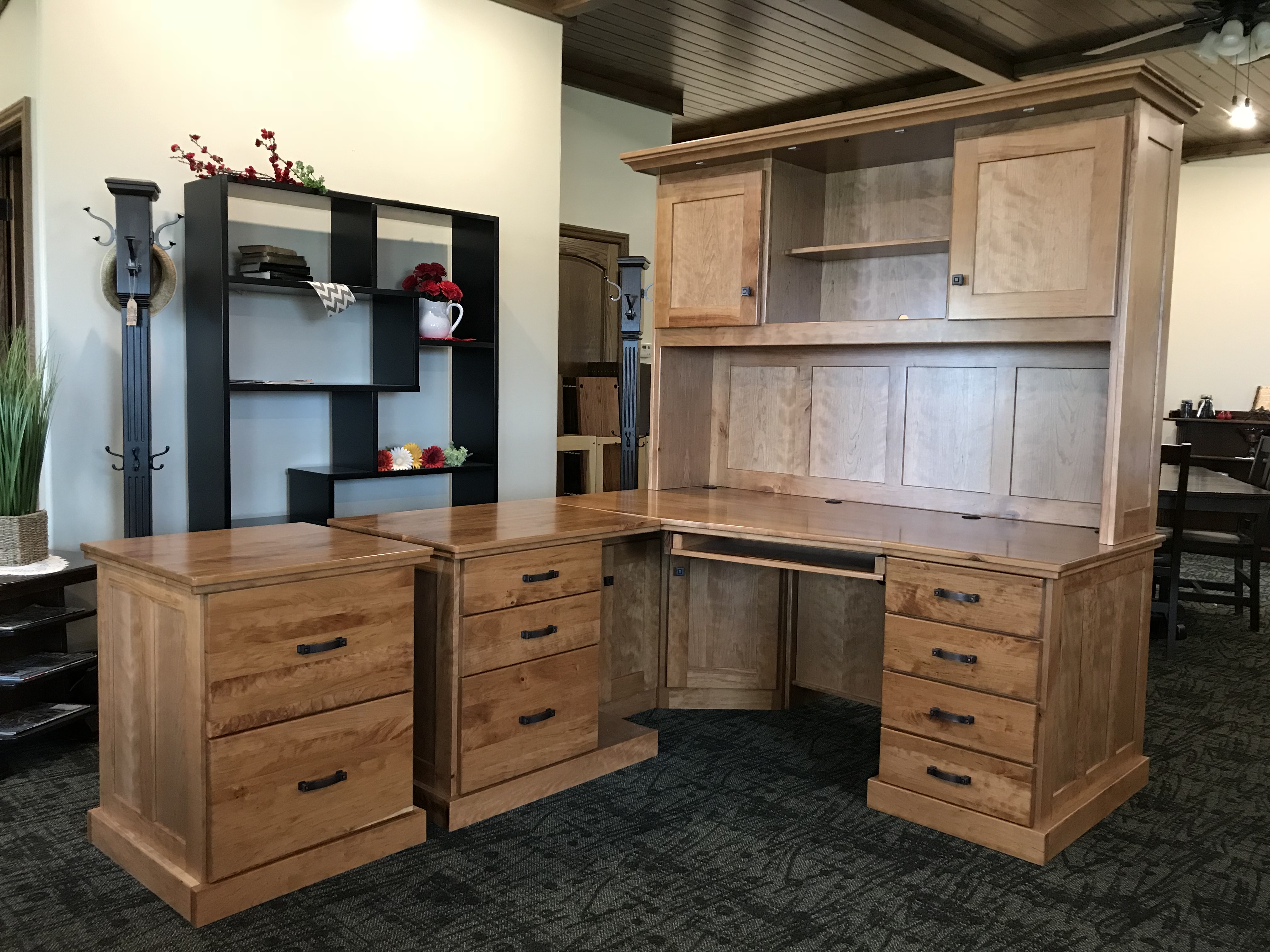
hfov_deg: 63.4
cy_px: 476
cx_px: 635
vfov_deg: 49.7
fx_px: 1027
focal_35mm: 28
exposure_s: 1/13
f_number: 1.8
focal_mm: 3.99
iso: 100
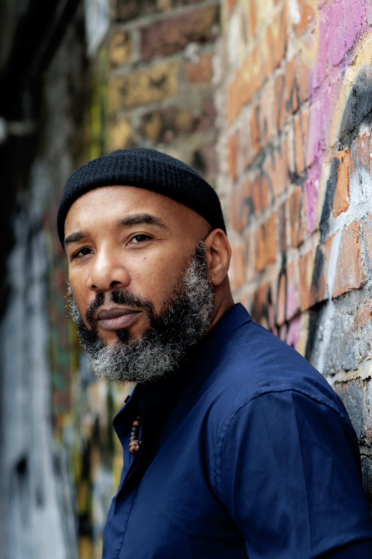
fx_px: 1992
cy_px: 277
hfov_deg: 10.7
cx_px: 186
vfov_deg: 15.9
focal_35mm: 129
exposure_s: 1/125
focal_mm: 85
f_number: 4
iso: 200
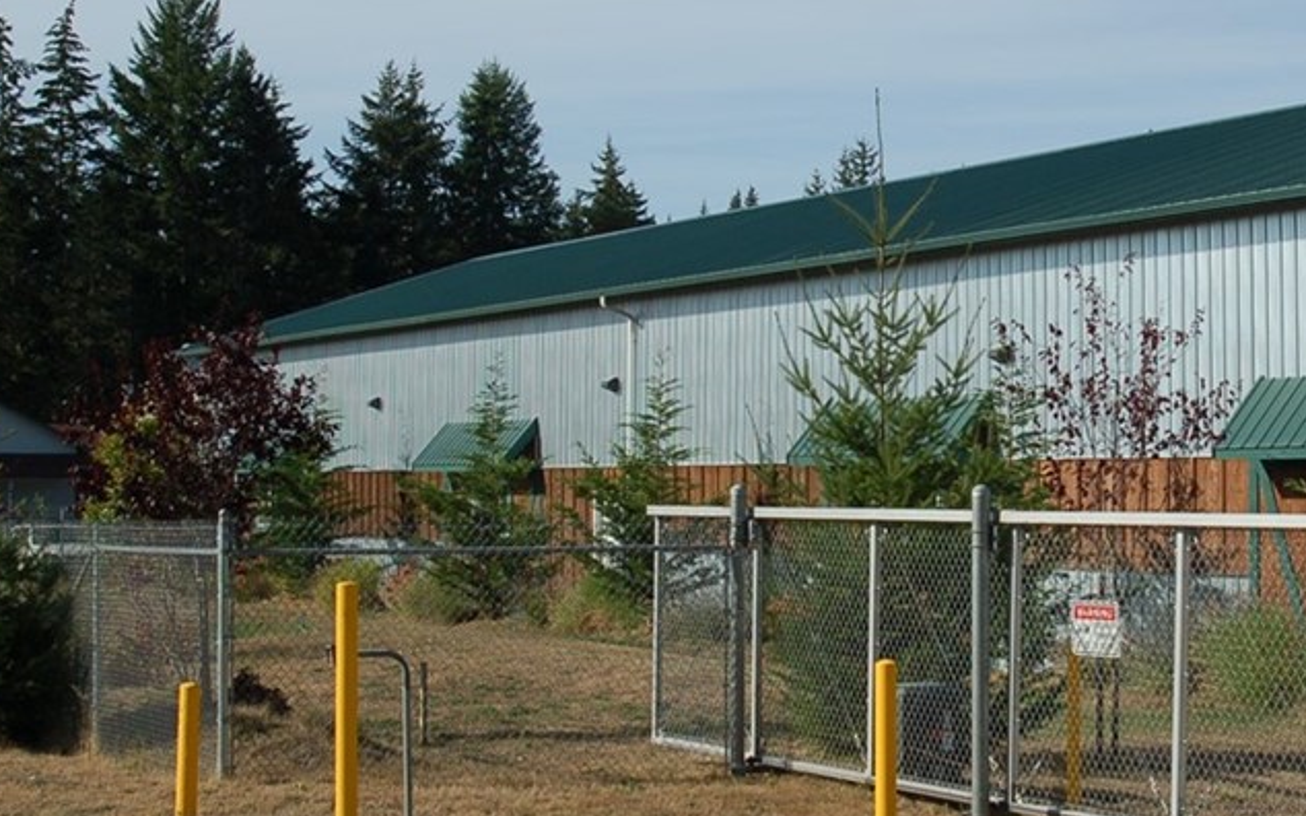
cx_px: 1024
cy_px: 332
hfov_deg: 29.2
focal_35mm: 69
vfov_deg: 18.8
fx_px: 2455
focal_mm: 28
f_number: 10
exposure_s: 1/400
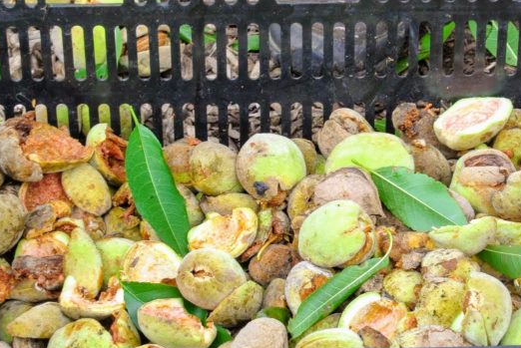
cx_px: 343
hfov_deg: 12.9
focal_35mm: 159
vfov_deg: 8.6
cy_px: 245
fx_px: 2303
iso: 160
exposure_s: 1/60
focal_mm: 30
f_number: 5.6
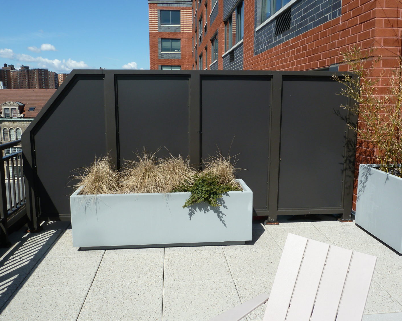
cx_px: 205
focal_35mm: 31
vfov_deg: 47.1
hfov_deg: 57.2
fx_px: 369
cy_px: 157
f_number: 5
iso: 80
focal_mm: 4.7
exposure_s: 1/500
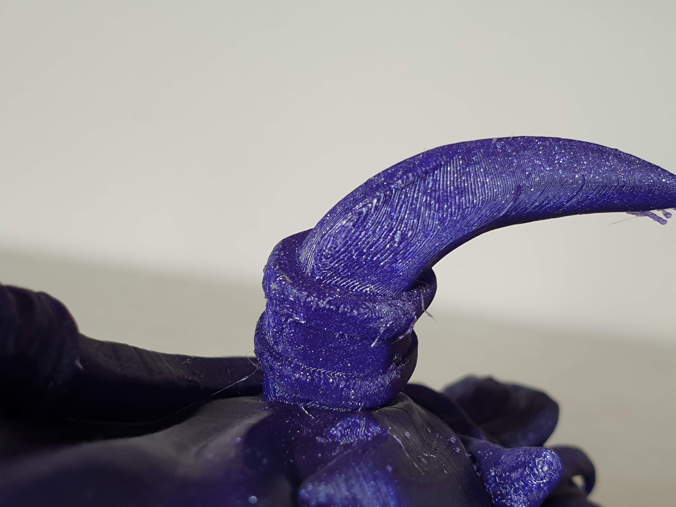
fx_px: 508
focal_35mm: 26
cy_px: 254
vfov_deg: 53.1
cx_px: 338
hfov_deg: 67.3
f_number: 2.4
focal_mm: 4.3
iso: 100
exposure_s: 1/50
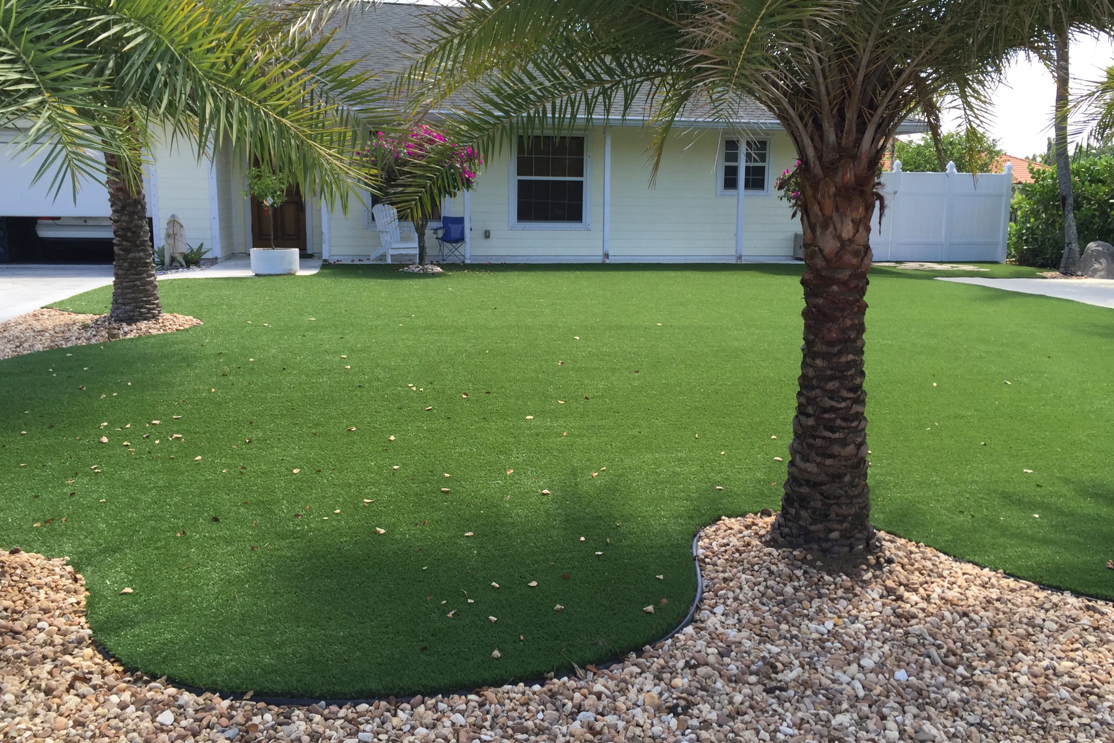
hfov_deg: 60.3
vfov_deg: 42.3
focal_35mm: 31
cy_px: 347
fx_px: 959
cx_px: 561
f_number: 2.2
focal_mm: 4.15
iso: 32
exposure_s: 1/460
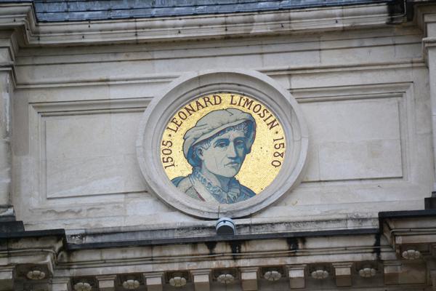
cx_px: 218
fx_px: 3633
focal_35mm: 300
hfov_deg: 6.9
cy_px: 146
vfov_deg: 4.6
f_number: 6.3
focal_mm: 200
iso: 1600
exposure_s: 1/800
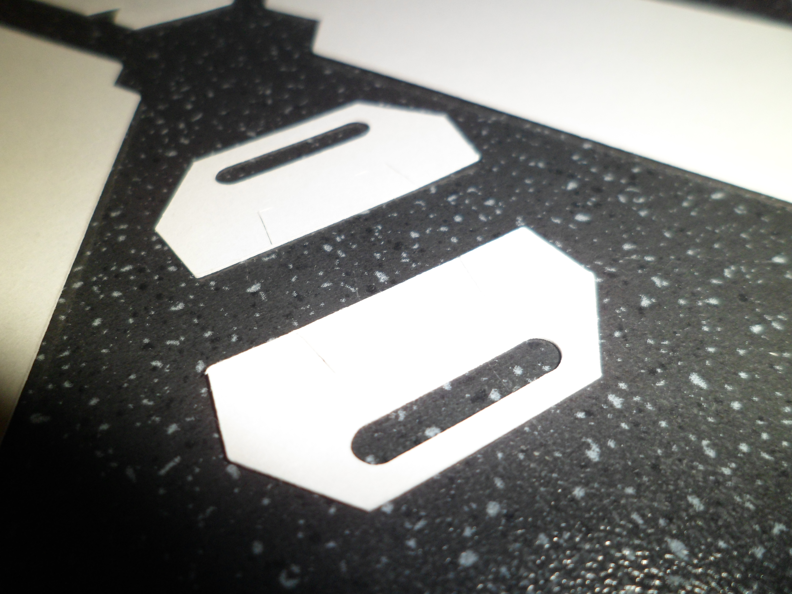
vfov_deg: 53.1
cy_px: 297
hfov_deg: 67.3
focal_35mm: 26
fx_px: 595
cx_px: 396
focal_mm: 4.9
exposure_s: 1/15
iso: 100
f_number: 9.4
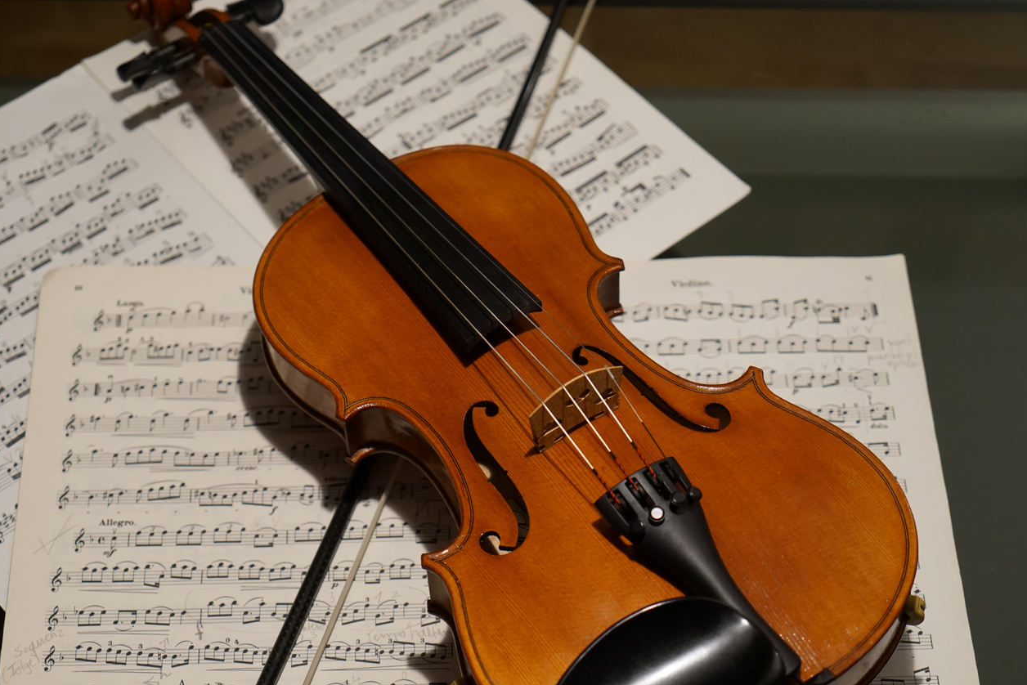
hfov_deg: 26.6
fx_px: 2168
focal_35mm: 76
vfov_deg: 17.9
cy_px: 434
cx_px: 449
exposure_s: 1/60
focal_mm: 59
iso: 800
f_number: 4
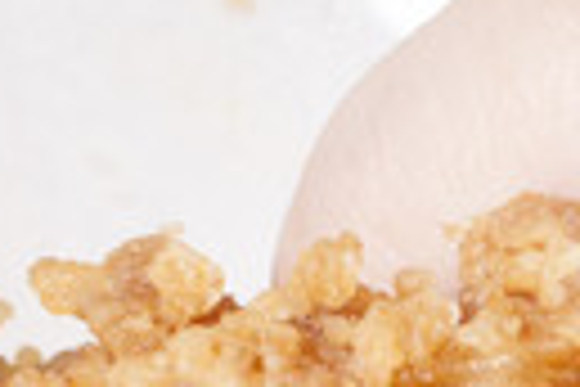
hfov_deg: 4.9
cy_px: 837
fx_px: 6701
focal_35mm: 416
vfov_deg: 3.3
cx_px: 976
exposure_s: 1/90
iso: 400
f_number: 6.7
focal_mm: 35
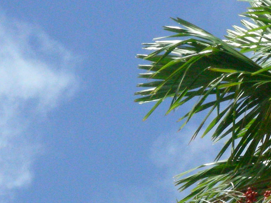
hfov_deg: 5.4
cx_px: 306
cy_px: 186
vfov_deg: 4.0
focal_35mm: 367
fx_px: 2872
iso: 400
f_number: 13.6
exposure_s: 1/264
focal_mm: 24.7
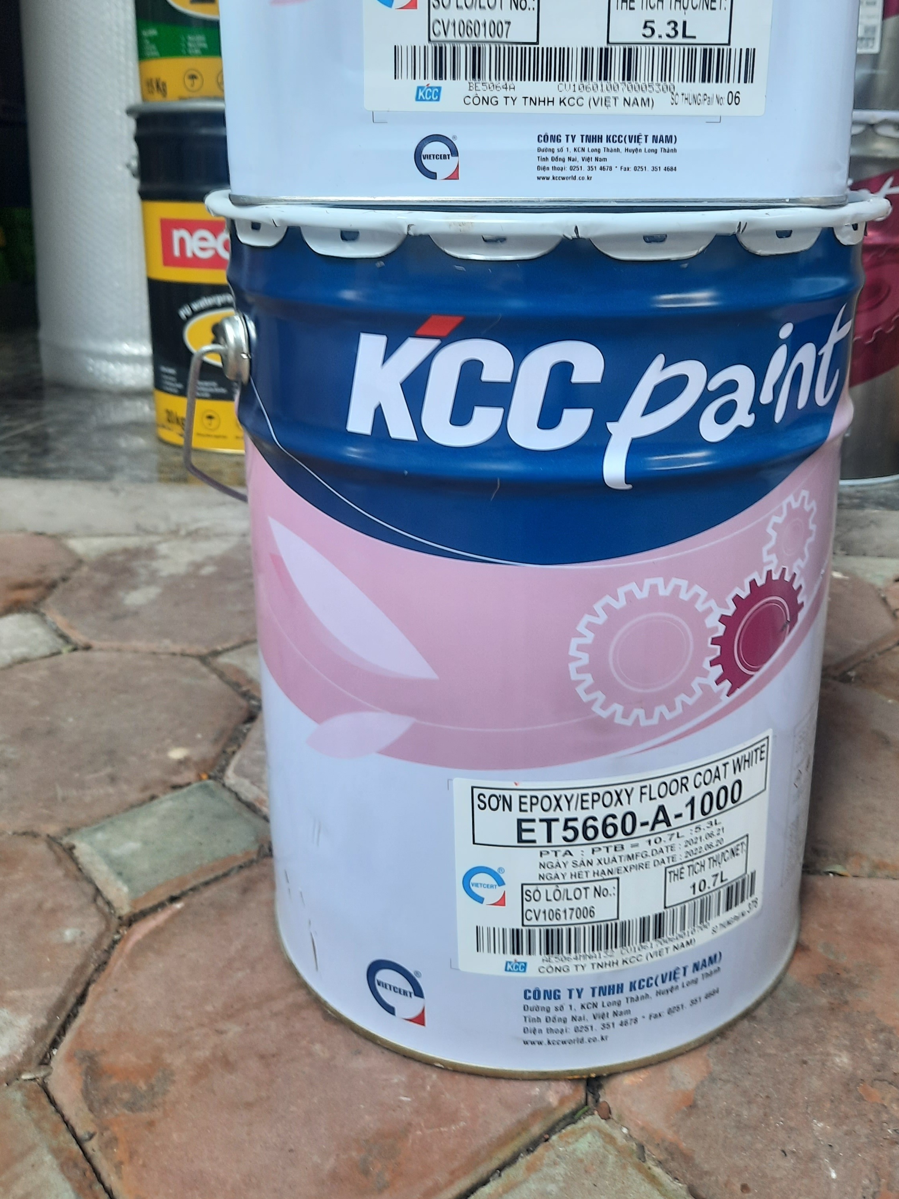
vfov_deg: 54.8
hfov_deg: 42.8
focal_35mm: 33
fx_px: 1143
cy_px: 455
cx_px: 532
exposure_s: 1/50
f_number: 2
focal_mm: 4.6
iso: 40
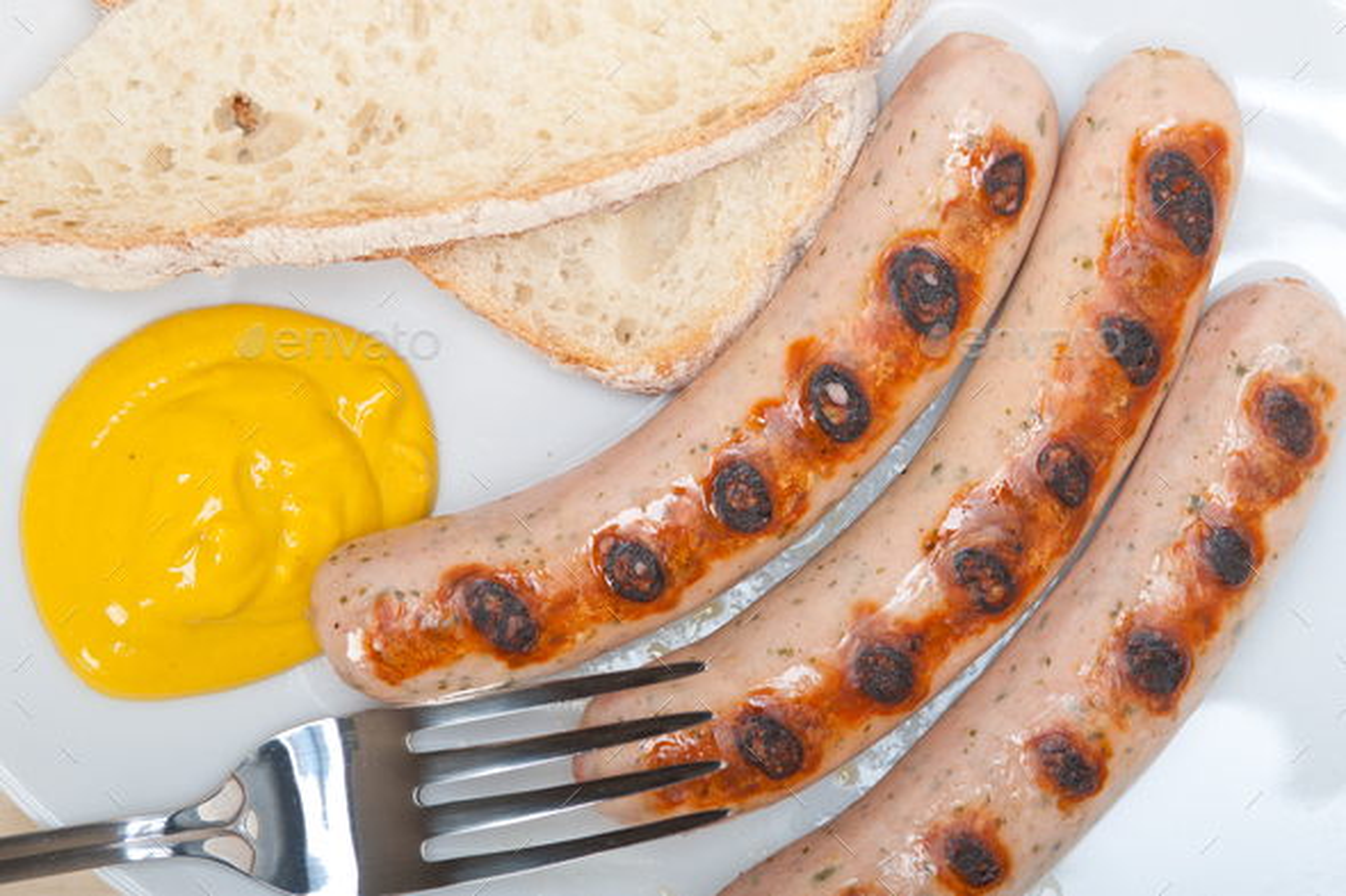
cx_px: 673
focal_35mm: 105
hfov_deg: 19.5
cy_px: 448
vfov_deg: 13.0
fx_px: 3925
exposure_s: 1/200
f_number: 11
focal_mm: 105
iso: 200
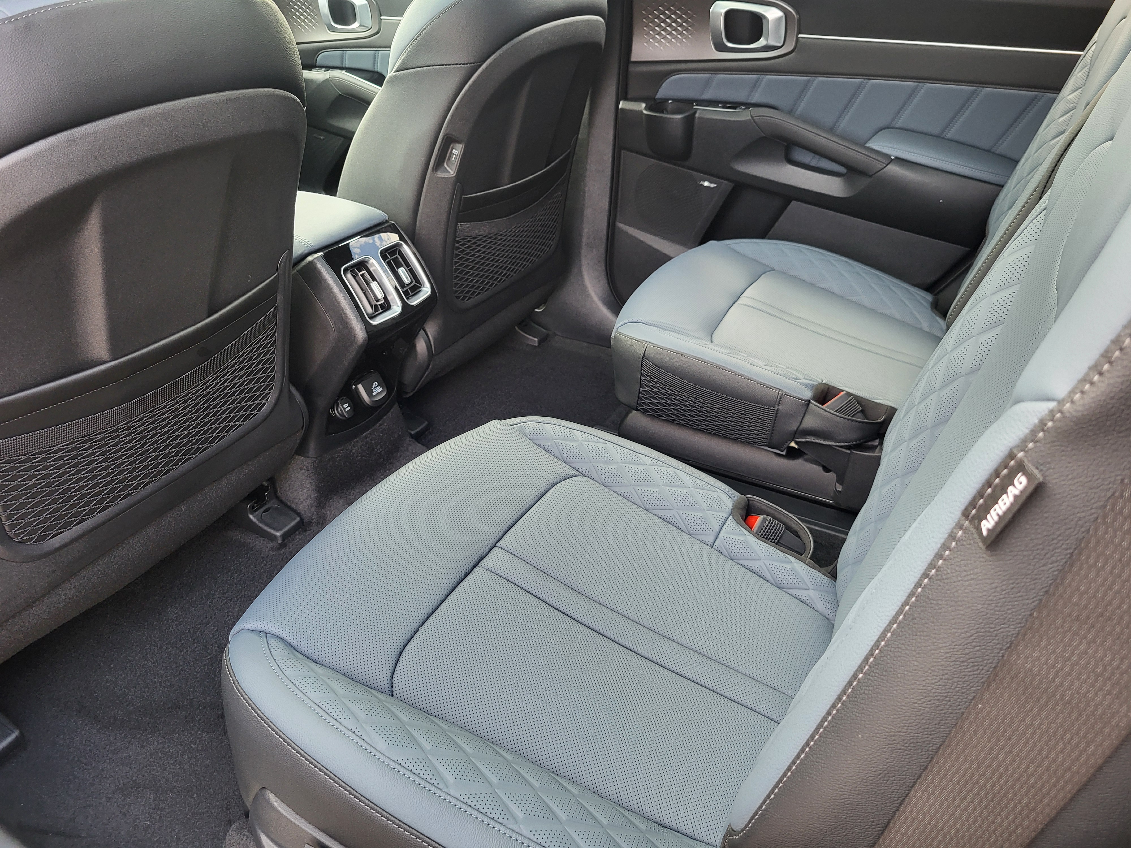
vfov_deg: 53.1
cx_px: 566
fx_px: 849
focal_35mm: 26
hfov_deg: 67.3
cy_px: 424
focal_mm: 5.4
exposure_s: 1/120
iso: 125
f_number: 1.8
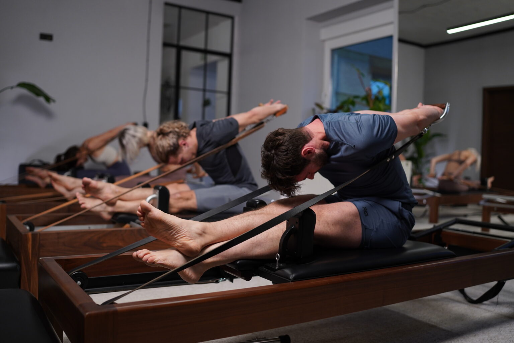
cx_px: 257
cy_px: 172
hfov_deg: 54.4
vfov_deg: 37.9
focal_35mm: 35
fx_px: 500
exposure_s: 1/400
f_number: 1.8
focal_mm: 35
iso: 640
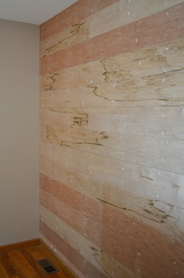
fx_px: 300
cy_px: 139
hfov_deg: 34.1
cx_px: 92
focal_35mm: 39
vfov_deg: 49.6
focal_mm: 26
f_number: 4.2
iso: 800
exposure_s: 1/60
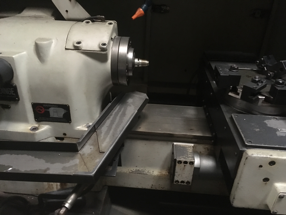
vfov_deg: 48.2
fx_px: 240
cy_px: 108
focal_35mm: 29
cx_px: 143
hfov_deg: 61.7
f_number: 2.2
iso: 640
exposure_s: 1/15
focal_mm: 4.15
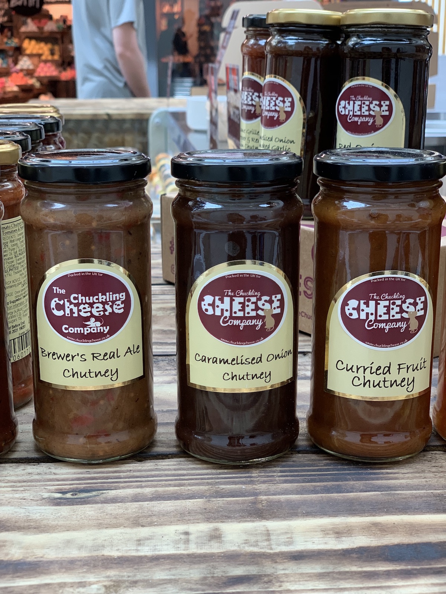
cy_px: 297
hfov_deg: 28.0
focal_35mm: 52
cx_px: 223
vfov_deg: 36.8
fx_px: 893
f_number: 2.4
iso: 80
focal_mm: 6
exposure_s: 1/98
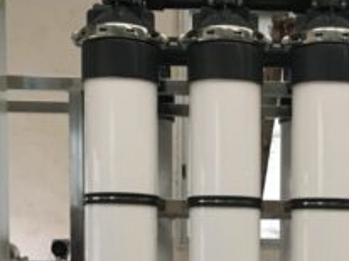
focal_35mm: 84
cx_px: 263
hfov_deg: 23.1
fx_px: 846
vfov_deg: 16.9
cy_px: 303
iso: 200
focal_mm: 4.15
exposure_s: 1/33
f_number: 2.2
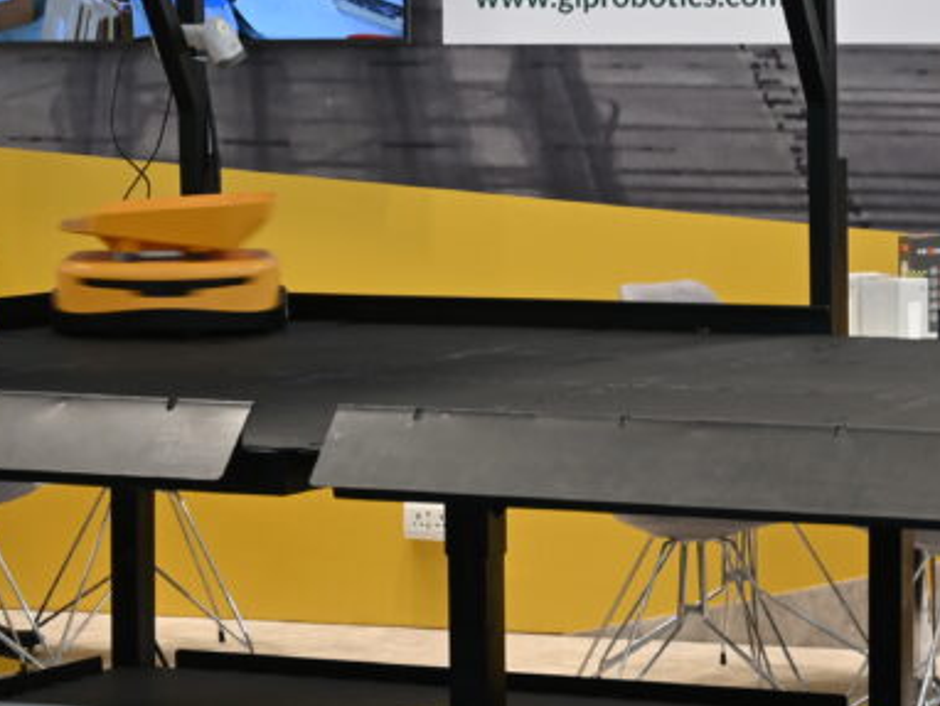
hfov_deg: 12.4
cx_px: 593
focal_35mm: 159
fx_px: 4307
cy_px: 167
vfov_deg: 9.4
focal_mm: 35
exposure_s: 1/25
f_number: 5.6
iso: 100
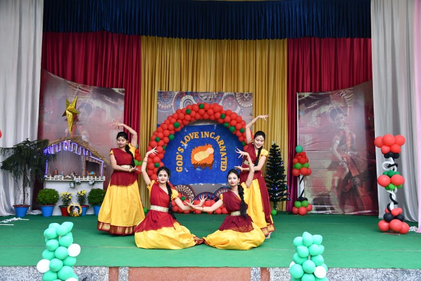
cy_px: 140
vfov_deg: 36.9
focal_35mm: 36
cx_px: 210
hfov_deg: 53.1
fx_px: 421
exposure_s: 1/125
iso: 800
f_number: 3.8
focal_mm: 24
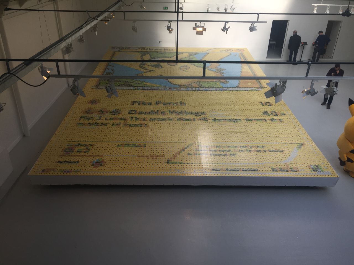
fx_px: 297
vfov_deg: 48.2
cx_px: 177
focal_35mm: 29
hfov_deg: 61.7
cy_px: 132
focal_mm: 4.15
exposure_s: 1/534
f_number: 2.2
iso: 32
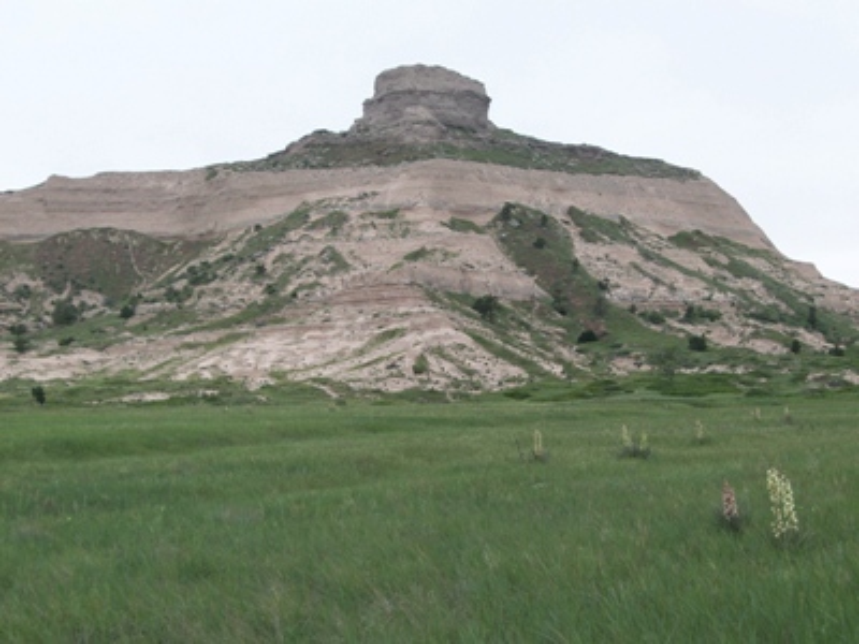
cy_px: 322
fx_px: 1315
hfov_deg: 36.2
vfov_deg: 27.5
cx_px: 430
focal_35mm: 53
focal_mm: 8.8
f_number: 3.6
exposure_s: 1/145
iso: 64
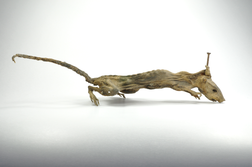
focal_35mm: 90
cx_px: 126
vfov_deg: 15.2
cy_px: 84
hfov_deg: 22.6
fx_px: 629
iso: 800
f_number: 36
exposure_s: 1/15
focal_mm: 60
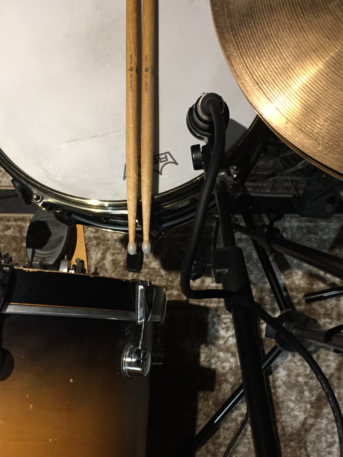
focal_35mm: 42
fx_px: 555
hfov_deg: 34.3
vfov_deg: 44.7
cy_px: 250
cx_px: 163
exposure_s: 1/33
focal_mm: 4.15
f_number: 2.2
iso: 200
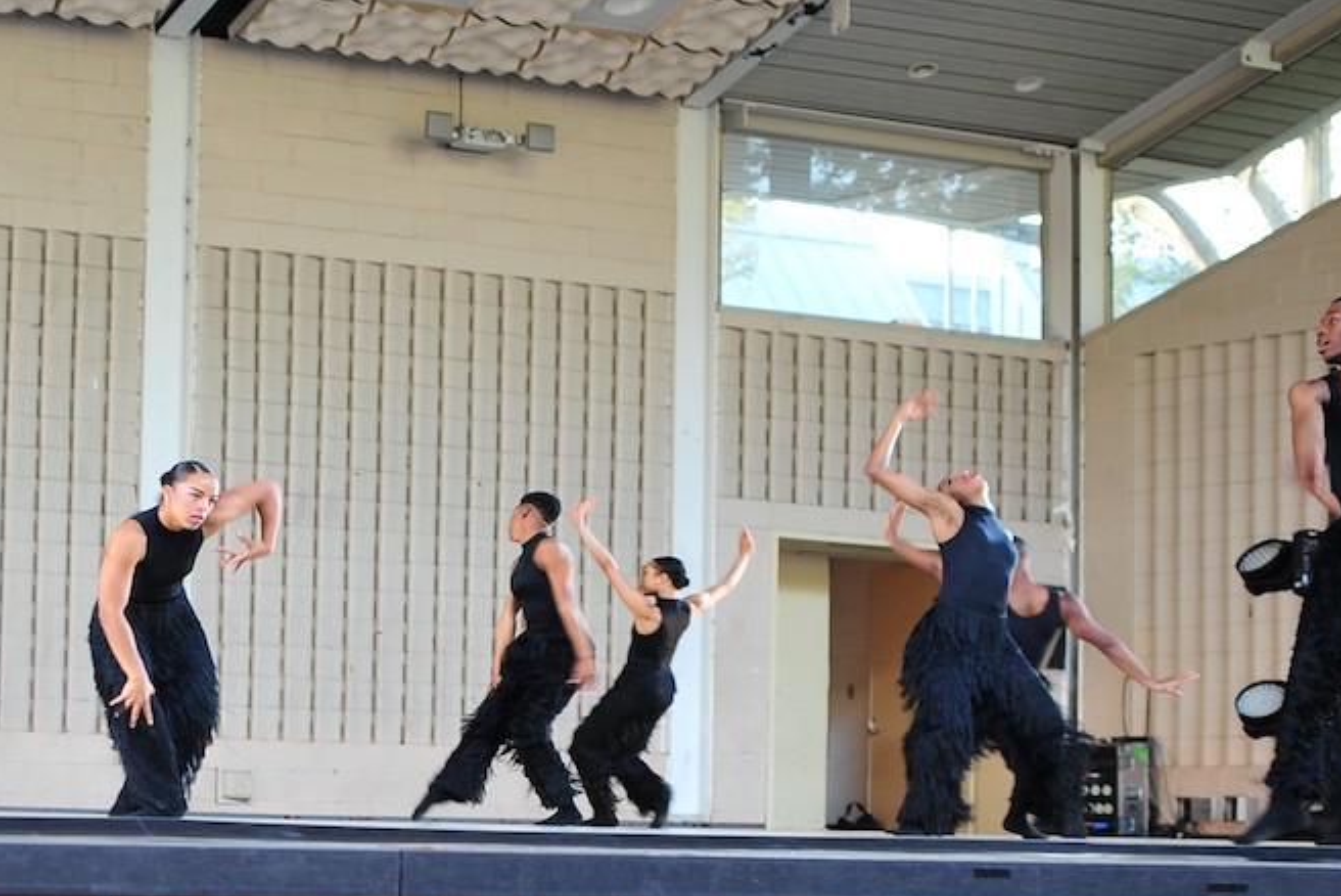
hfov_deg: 40.7
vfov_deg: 28.1
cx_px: 877
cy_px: 413
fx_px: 1789
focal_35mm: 48
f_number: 2.8
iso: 320
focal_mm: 35
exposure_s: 1/80
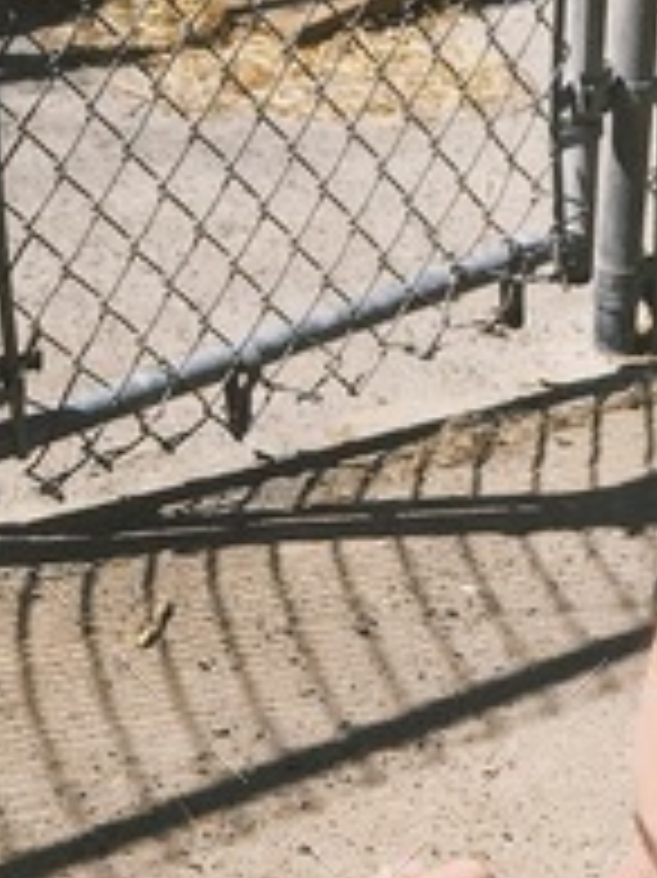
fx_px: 2964
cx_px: 342
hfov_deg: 12.6
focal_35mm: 117
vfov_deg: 15.5
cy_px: 1322
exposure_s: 1/2079
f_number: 2.2
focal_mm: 4.15
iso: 25
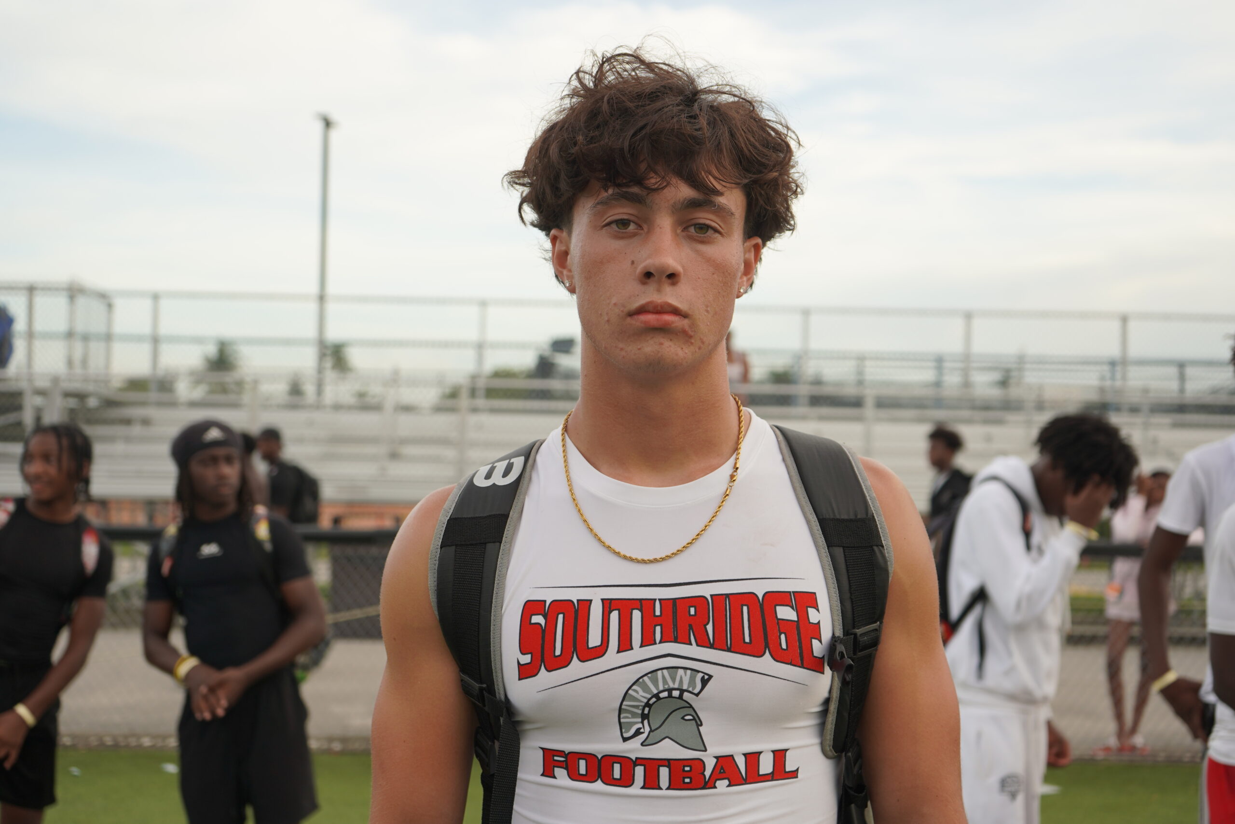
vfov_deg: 28.1
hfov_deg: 41.1
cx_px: 618
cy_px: 412
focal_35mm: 48
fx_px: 1647
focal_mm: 48
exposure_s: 1/160
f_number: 4.5
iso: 160
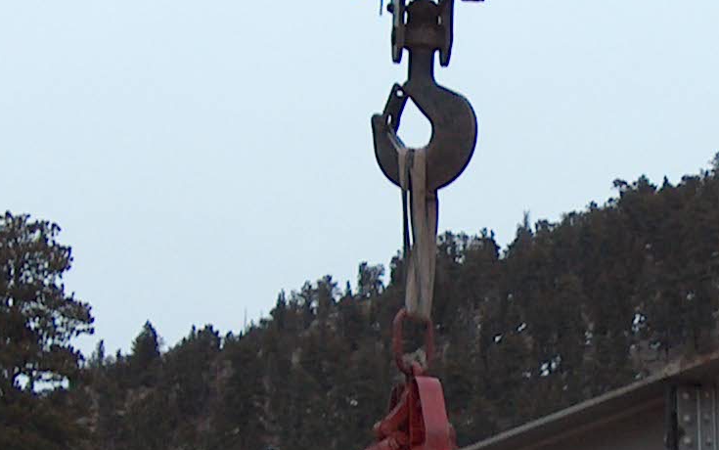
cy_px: 540
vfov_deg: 9.3
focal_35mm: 139
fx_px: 2725
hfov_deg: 15.0
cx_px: 530
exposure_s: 1/37.5
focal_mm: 7.6
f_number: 2.8
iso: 200
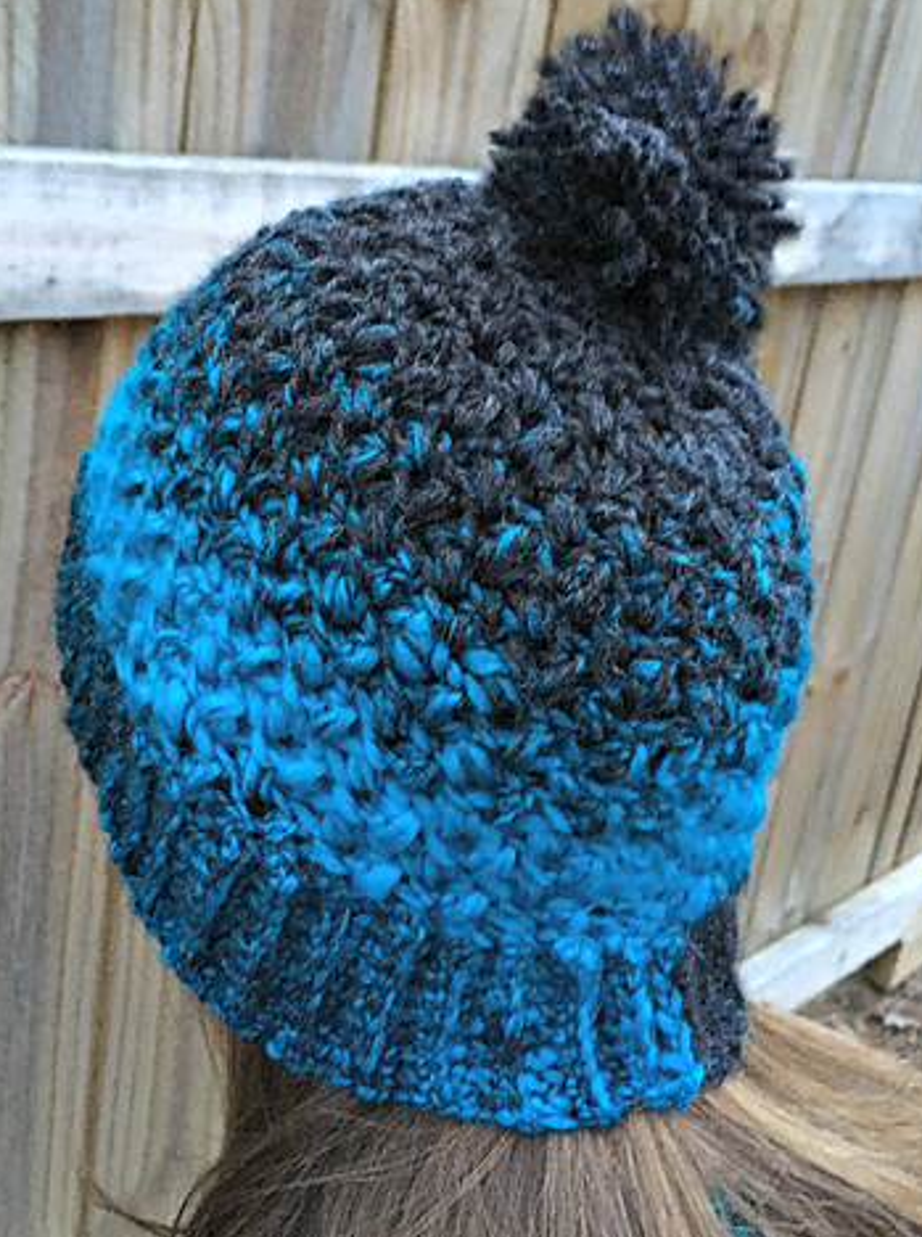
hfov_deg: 45.3
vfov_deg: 58.4
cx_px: 479
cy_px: 648
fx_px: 1105
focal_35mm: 31
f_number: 2.2
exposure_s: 1/15
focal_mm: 4.15
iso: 400
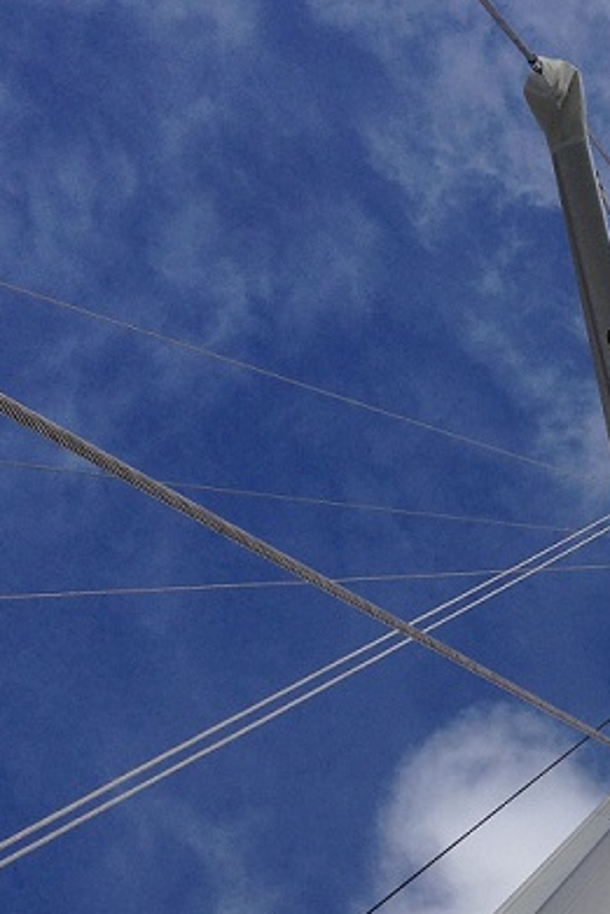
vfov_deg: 25.1
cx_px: 635
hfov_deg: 16.9
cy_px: 776
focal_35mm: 79
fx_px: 2006
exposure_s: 1/2584
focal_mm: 4.12
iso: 50
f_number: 2.4
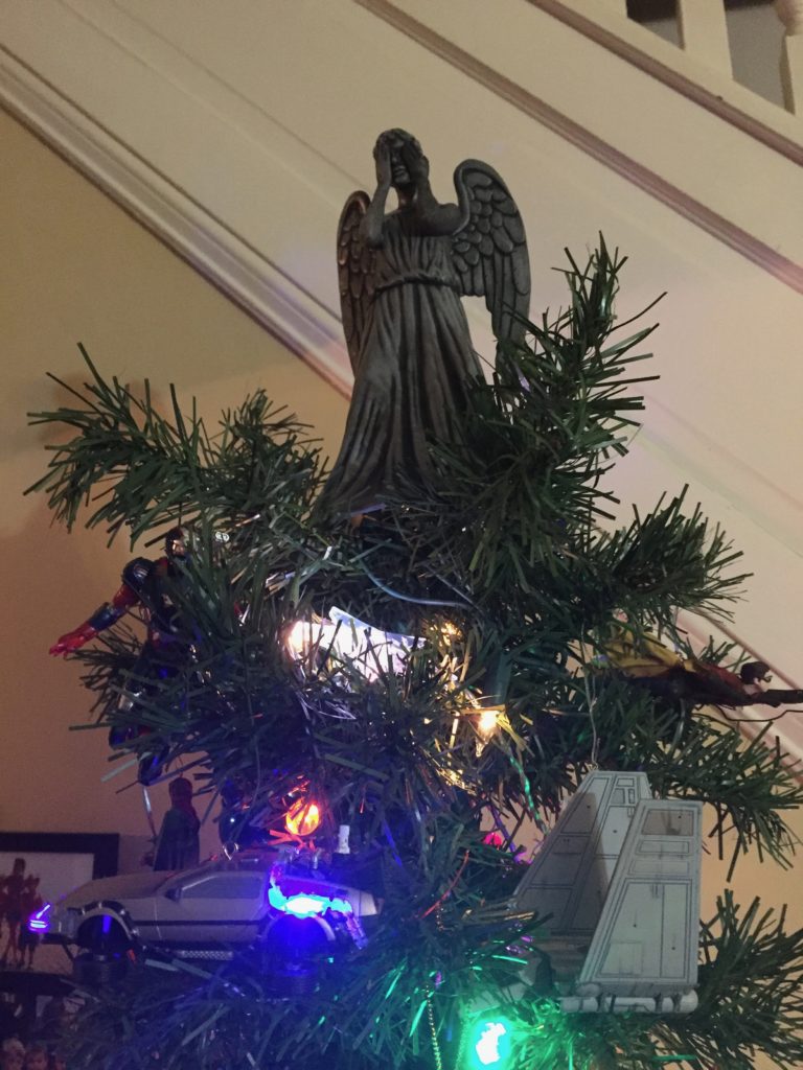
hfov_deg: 48.2
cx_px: 402
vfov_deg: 61.7
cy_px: 535
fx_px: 897
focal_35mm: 29
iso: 500
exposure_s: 1/15
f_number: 2.2
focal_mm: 4.15
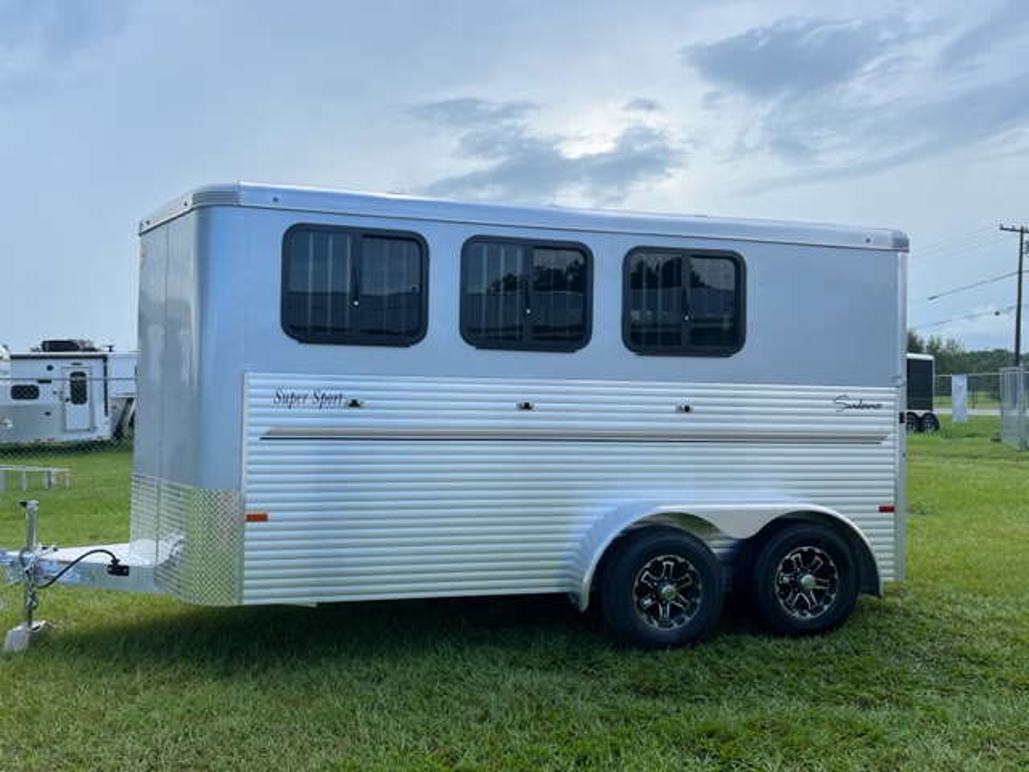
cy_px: 386
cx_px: 514
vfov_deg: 53.1
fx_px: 773
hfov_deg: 67.3
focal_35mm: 26
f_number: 1.5
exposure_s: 1/2123
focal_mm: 5.7
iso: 50
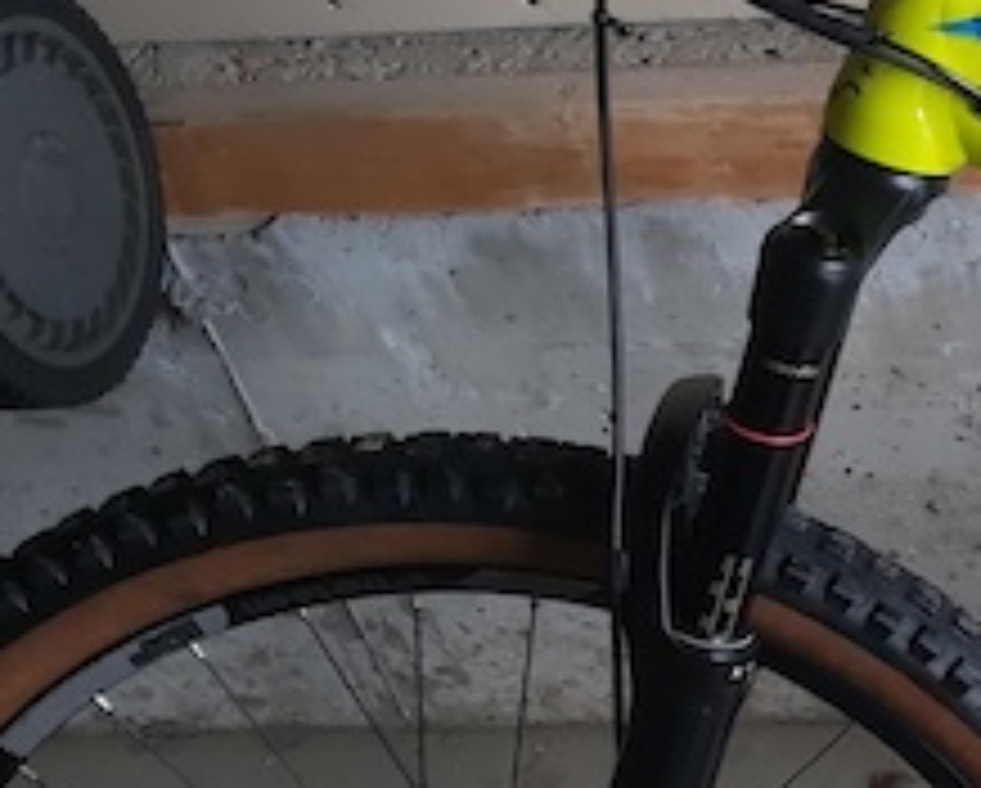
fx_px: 2704
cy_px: 540
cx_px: 1588
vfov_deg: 16.5
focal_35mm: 93
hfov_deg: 17.8
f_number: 1.7
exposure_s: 1/137
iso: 64
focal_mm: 3.92
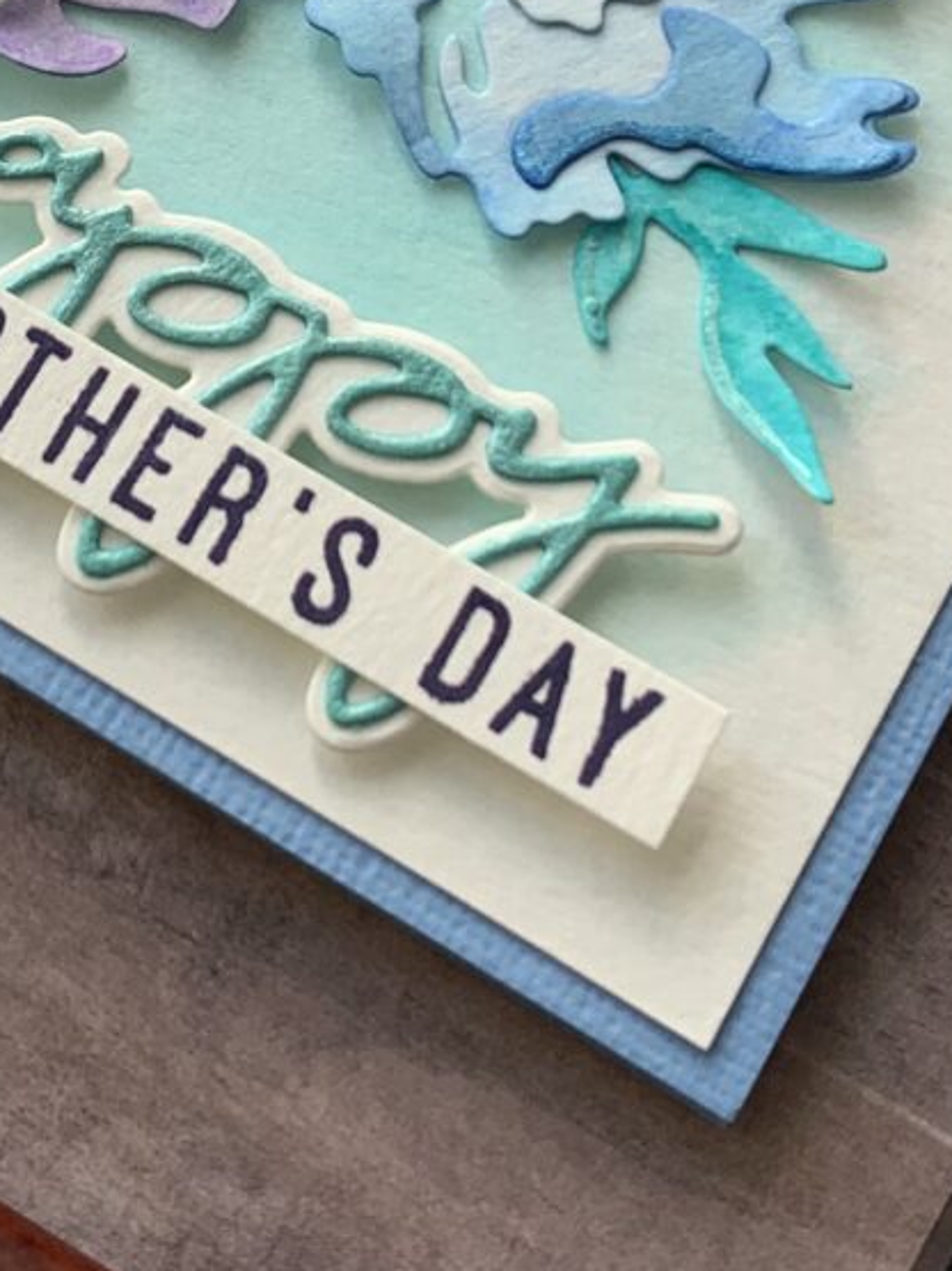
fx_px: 3301
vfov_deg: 21.2
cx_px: 137
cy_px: 80
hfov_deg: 16.2
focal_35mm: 90
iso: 25
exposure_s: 1/343
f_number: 1.8
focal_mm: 4.25
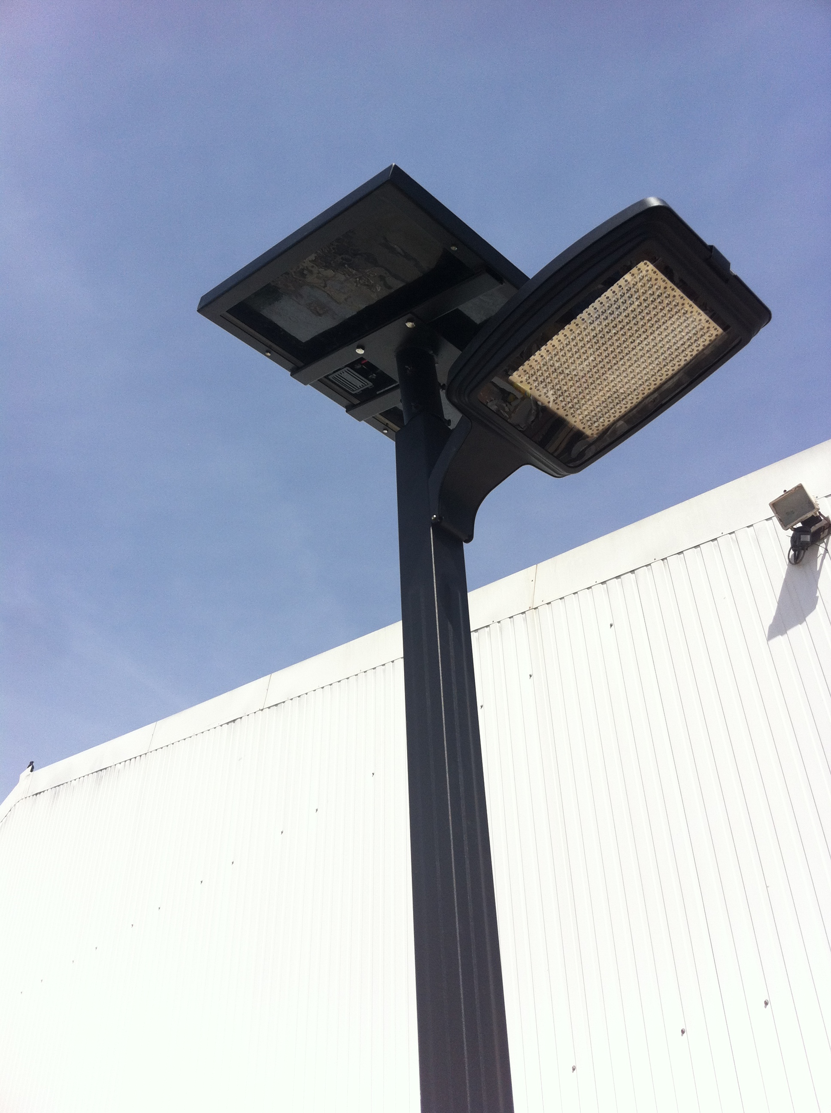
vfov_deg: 52.7
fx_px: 1123
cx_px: 416
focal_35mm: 35
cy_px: 556
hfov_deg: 40.6
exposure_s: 1/1371
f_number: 2.8
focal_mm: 3.85
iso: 80
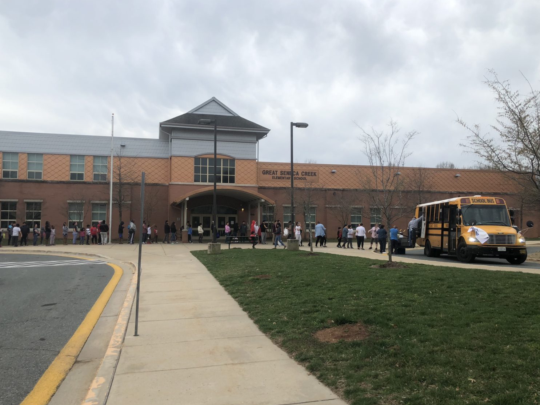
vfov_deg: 46.8
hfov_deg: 59.9
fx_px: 468
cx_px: 262
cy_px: 200
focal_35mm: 30
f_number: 1.8
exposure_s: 1/600
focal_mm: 3.99
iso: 20
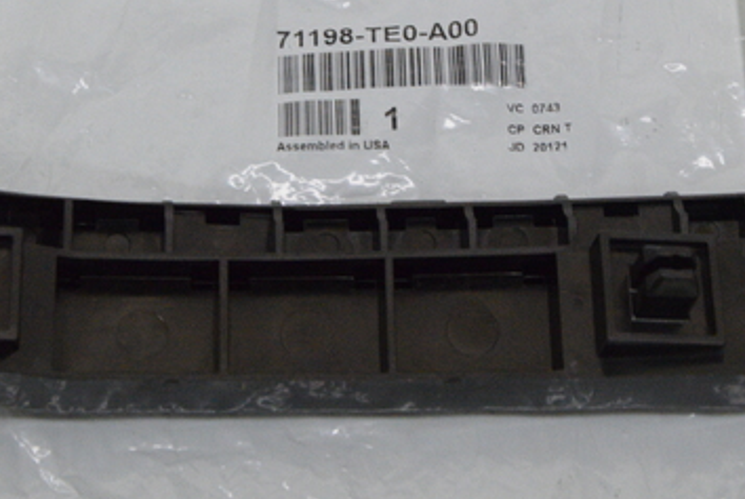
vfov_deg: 10.5
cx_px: 368
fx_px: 2694
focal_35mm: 130
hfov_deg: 15.7
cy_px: 103
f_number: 10
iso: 5600
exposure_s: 1/160
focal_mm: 48
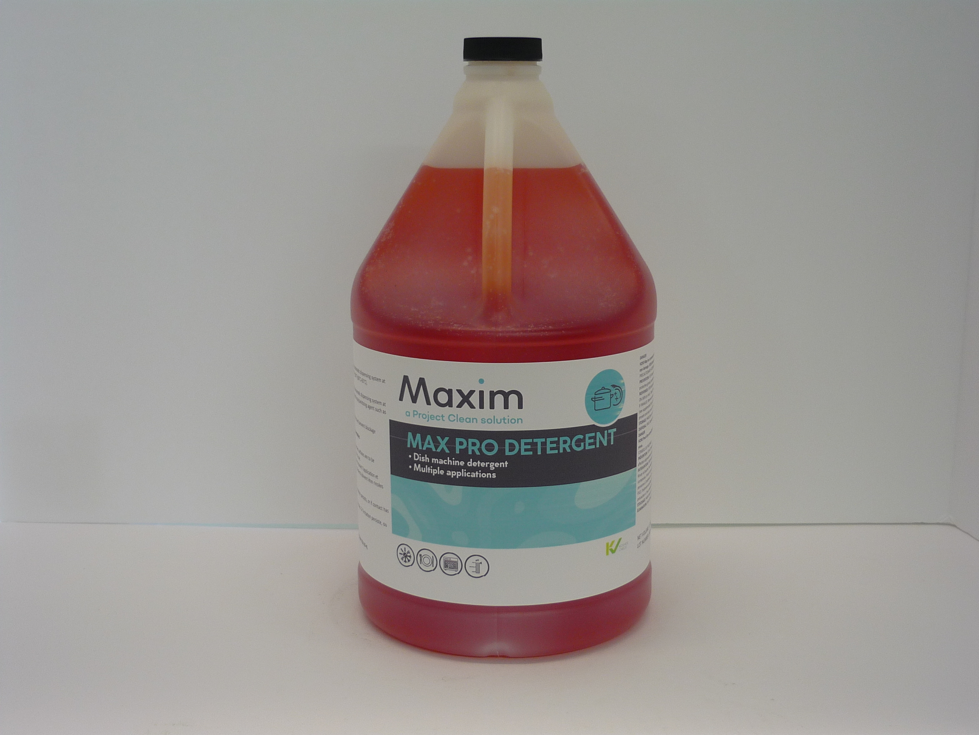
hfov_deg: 42.9
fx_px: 1244
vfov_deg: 32.9
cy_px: 368
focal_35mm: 44
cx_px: 490
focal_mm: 7.2
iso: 100
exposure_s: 1/40
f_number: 3
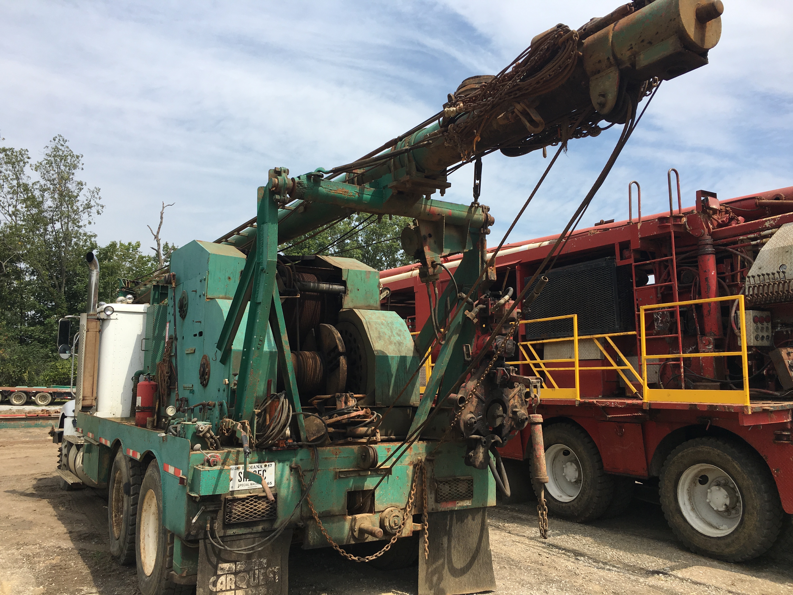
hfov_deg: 61.7
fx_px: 664
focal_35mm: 29
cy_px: 298
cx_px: 396
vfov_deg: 48.2
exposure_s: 1/2079
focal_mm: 4.15
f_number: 2.2
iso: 25
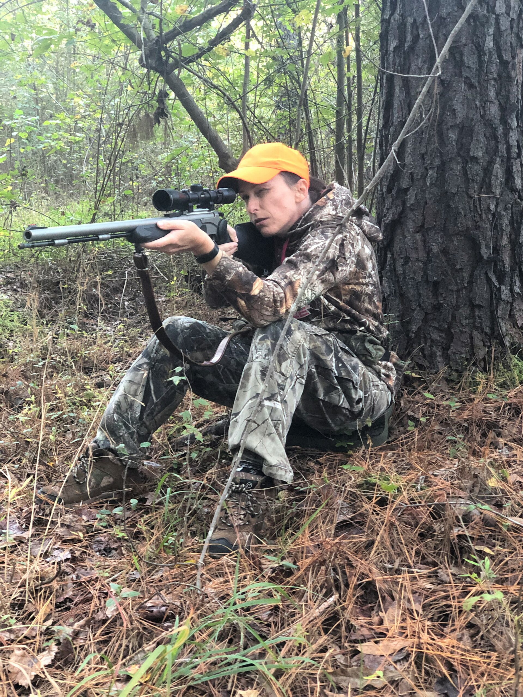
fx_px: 1048
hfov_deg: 28.0
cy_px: 348
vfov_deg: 36.8
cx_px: 262
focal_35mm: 52
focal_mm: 6
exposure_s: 1/24
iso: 160
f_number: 2.4
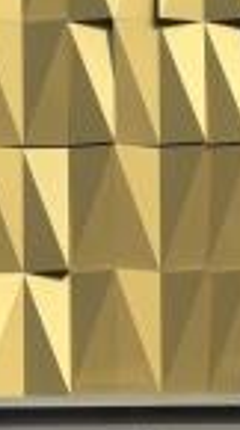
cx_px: 407
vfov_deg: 6.9
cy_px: 415
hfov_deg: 3.9
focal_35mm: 311
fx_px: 3537
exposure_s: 1/500
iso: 200
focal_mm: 28
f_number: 8
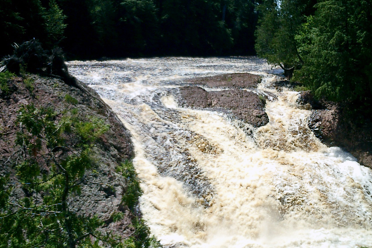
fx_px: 486
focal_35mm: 47
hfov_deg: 41.9
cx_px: 205
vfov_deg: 28.6
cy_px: 141
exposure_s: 1/2000
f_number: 3.2
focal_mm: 7.5
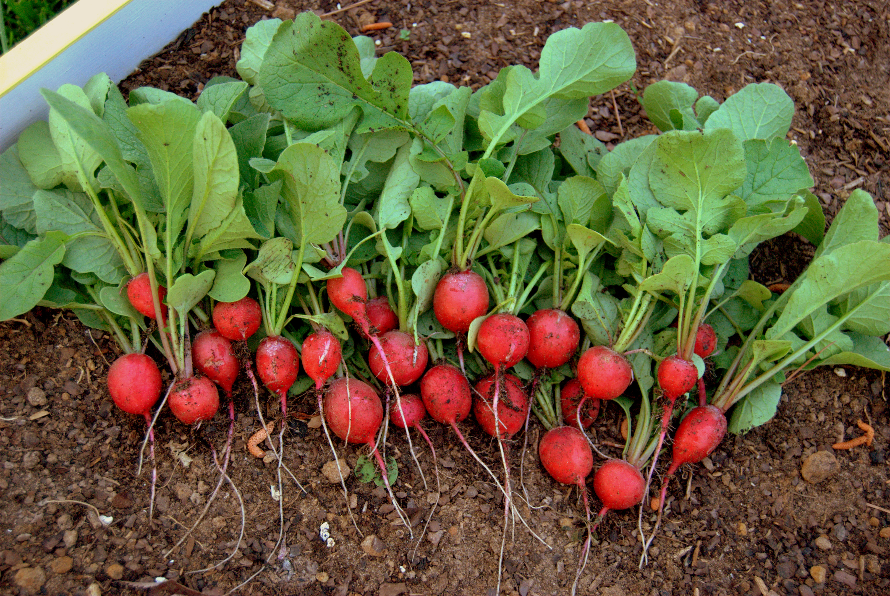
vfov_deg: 32.0
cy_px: 298
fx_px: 1040
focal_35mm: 42
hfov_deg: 46.3
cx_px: 445
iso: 560
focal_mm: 28
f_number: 4.2
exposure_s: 1/30
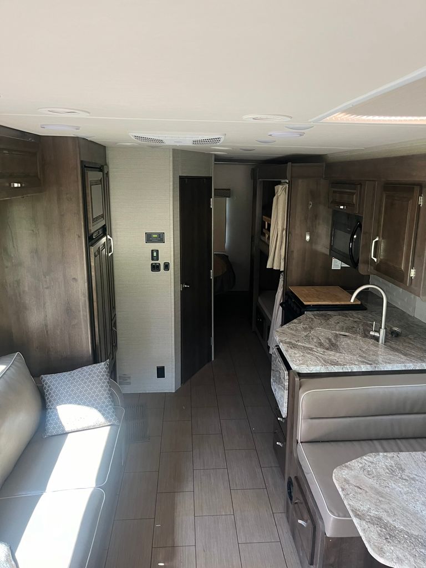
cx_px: 213
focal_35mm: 26
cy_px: 284
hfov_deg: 53.1
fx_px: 427
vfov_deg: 67.3
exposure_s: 1/64
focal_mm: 5.1
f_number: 1.6
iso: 125
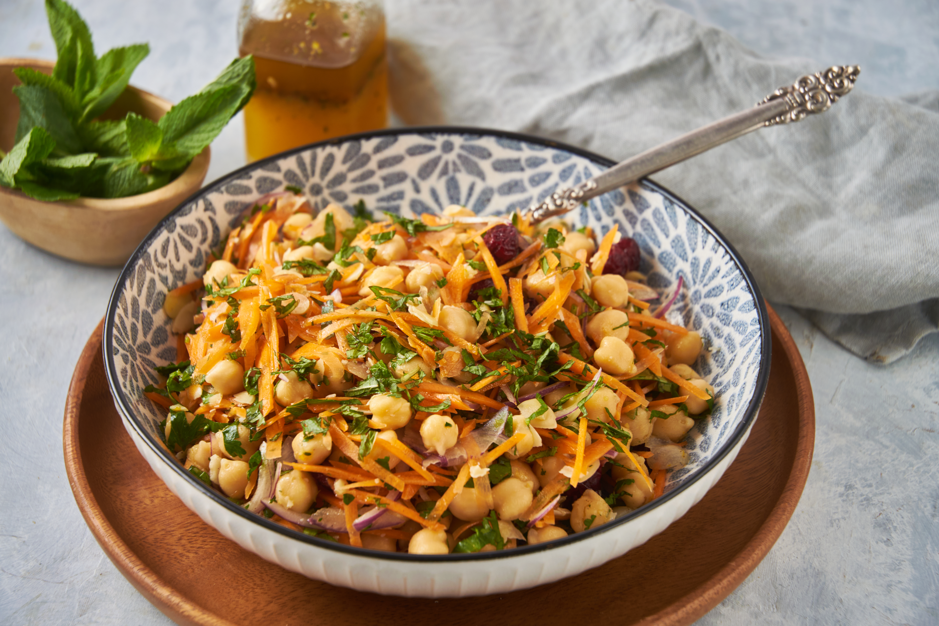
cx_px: 470
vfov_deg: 14.7
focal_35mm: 93
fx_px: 2426
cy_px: 313
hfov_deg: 21.9
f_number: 4.5
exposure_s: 1/100
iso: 100
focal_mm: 62
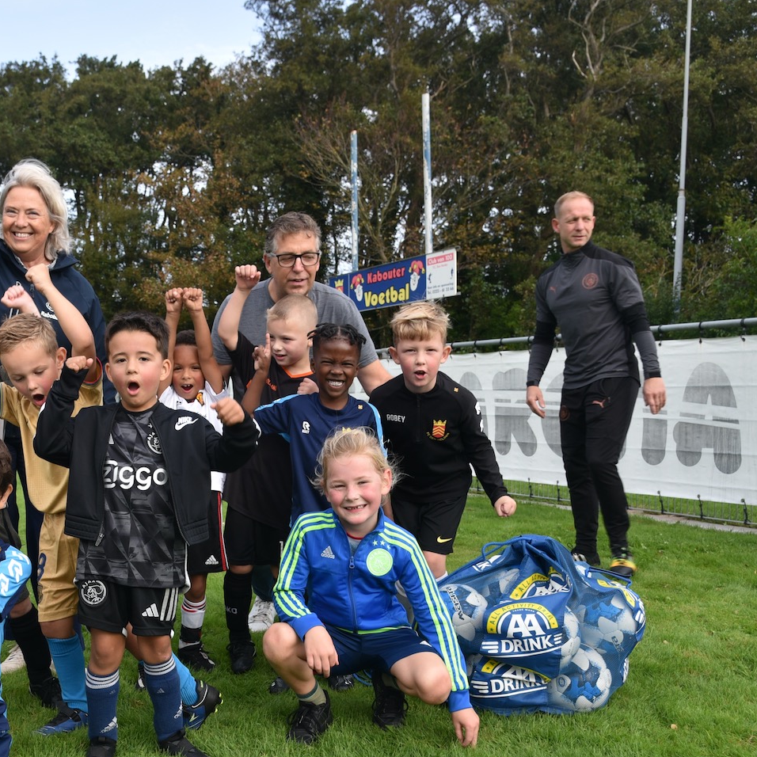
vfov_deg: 40.8
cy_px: 439
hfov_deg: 39.6
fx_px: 1014
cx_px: 169
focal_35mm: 41
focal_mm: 24
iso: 200
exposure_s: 1/200
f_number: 7.1
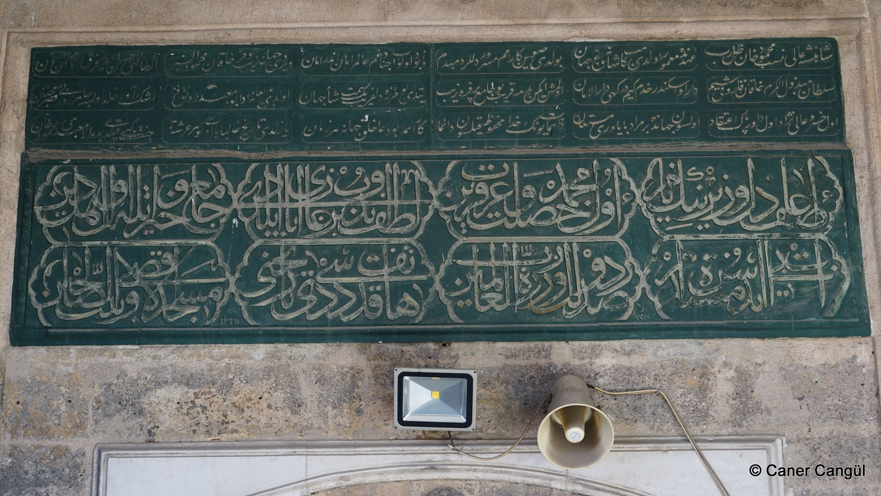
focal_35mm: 74
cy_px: 201
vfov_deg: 16.3
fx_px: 1729
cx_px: 440
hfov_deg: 28.6
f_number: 7.1
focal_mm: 70
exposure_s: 1/80
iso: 400
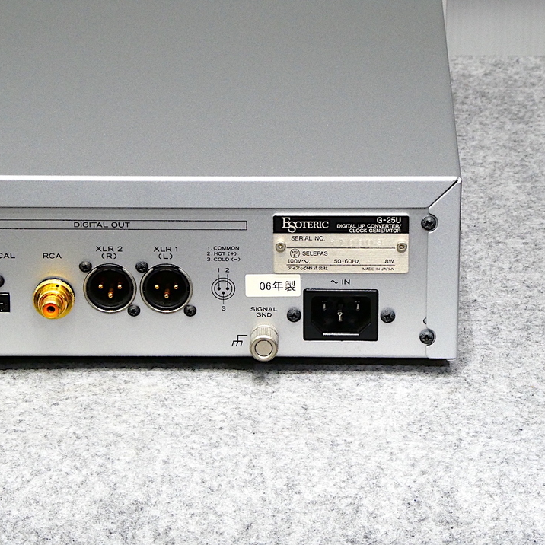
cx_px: 211
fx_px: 2850
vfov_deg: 10.9
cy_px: 273
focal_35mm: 160
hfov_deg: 10.9
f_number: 5.6
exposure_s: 1/15
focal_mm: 24.2
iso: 400
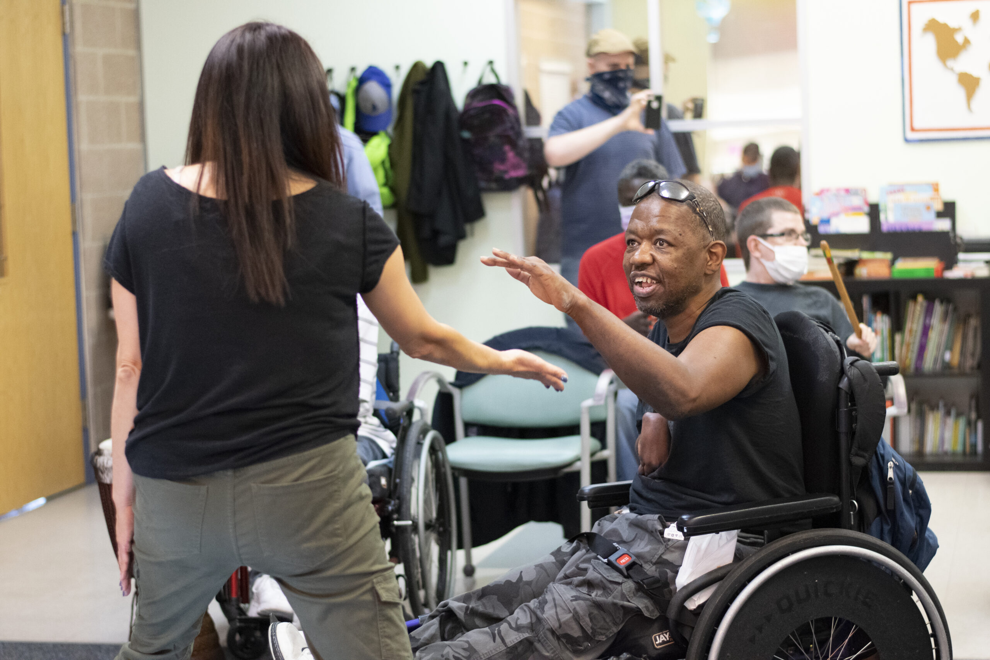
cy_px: 330
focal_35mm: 75
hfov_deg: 27.0
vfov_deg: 18.2
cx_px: 495
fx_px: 2062
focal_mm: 50
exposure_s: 1/500
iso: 2500
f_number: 2
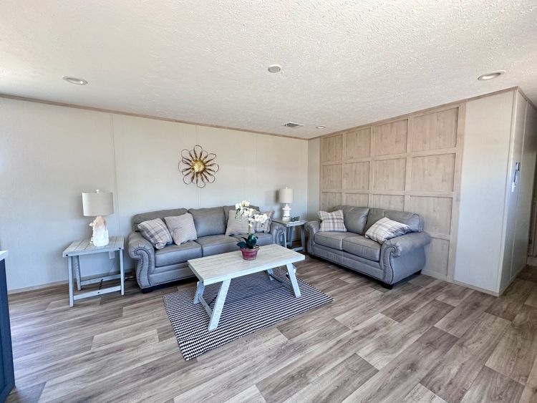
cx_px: 268
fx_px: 217
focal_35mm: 14
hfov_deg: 102.0
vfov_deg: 85.7
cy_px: 202
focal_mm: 2.22
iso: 250
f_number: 2.2
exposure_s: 1/99
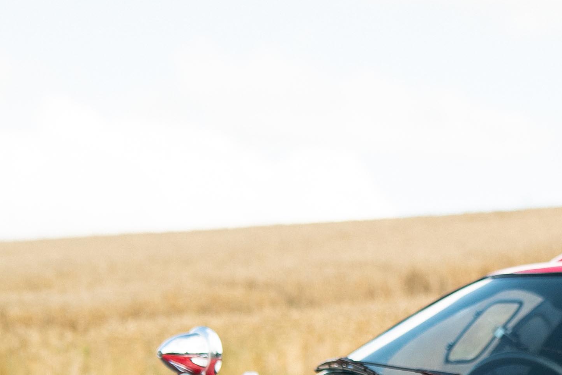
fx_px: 2296
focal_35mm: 147
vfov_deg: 9.3
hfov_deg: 13.7
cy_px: 387
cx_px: 589
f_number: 2.8
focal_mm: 50
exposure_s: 1/640
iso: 250
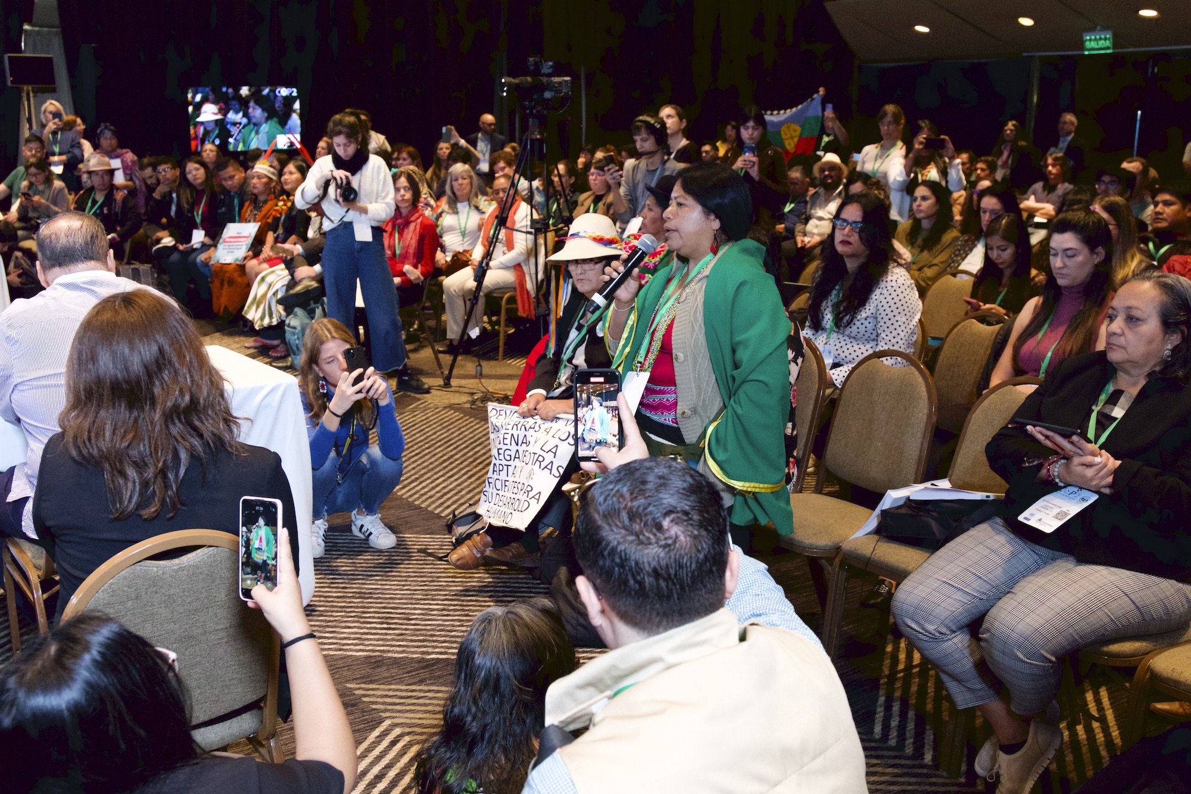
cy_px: 397
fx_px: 1224
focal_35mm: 37
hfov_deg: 51.9
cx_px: 596
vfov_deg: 35.9
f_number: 4.5
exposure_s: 1/160
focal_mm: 24
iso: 6400
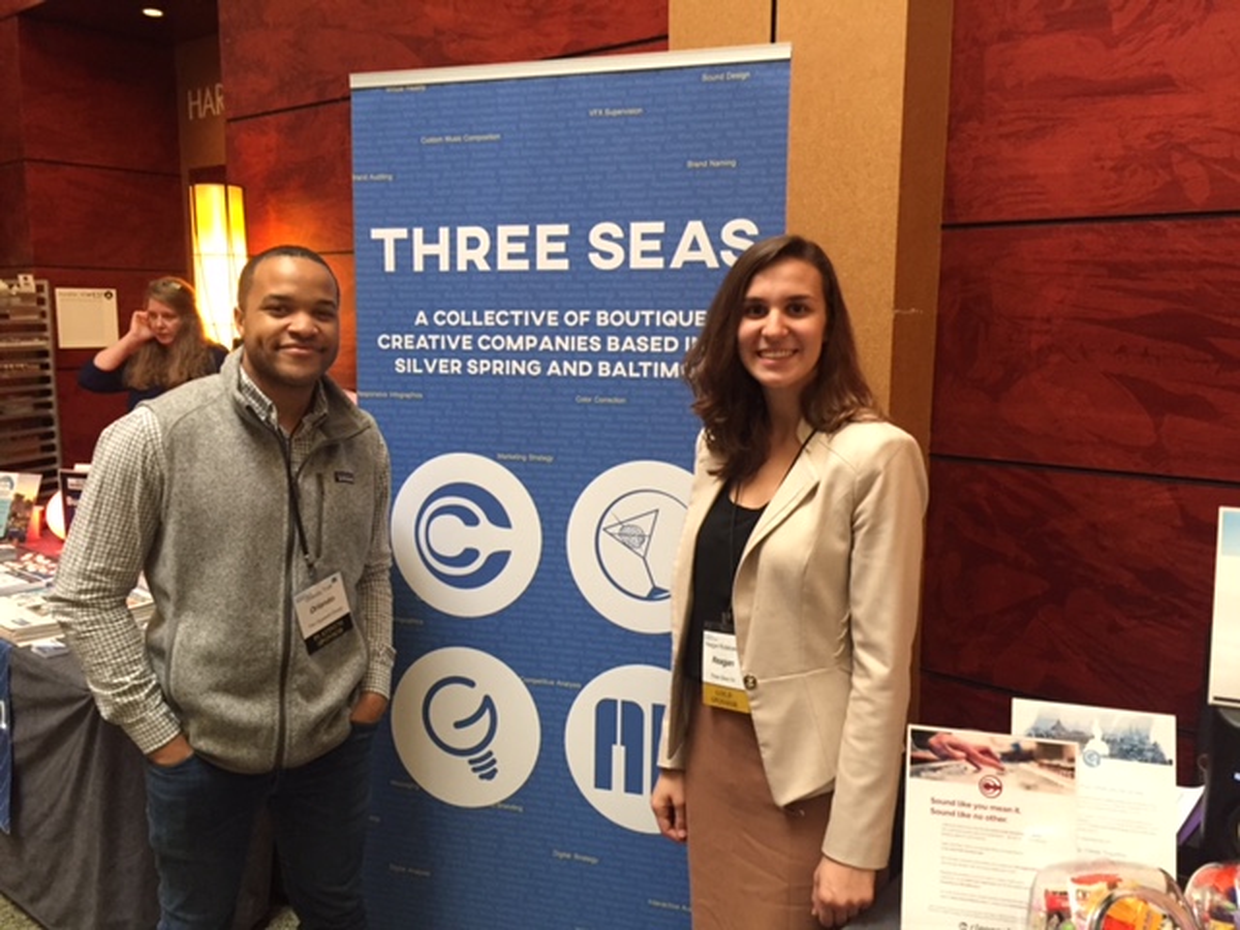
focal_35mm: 29
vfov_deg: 48.2
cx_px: 620
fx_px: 1039
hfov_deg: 61.7
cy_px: 465
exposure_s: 1/30
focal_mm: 4.15
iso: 160
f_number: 2.2
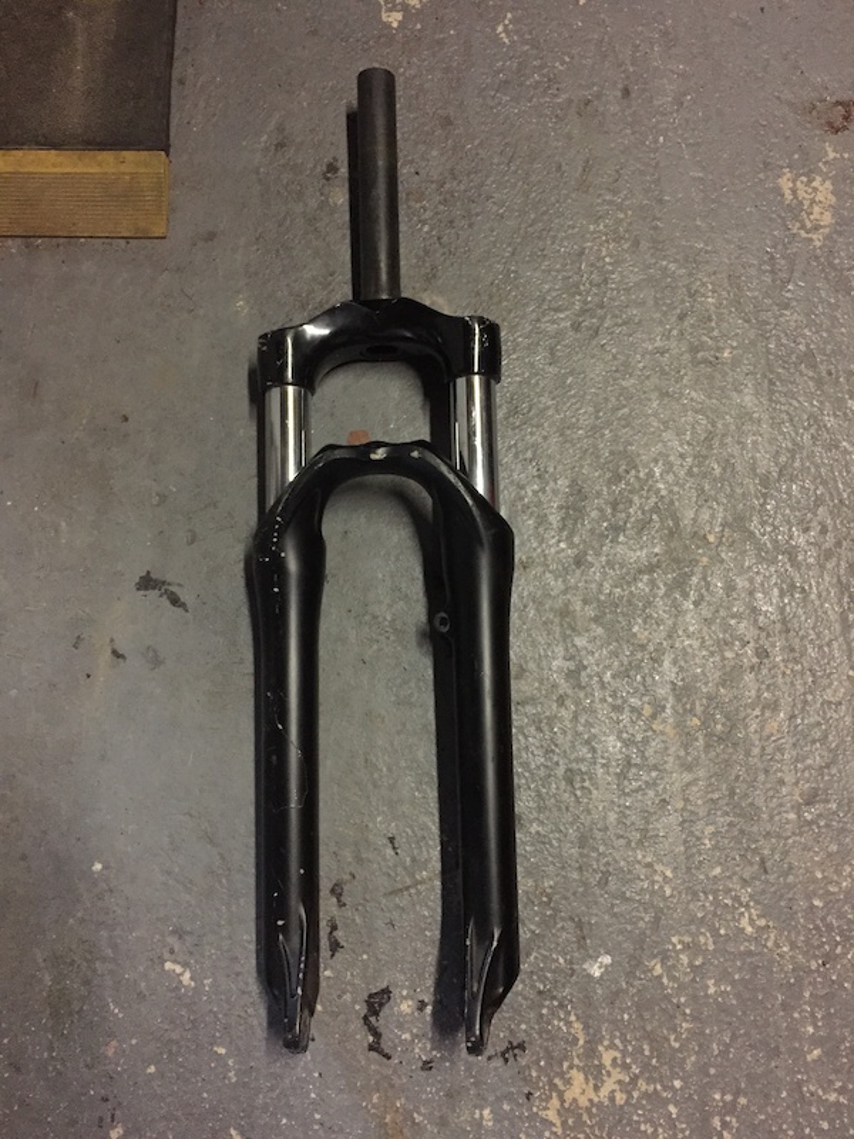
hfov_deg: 48.2
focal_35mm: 29
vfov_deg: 61.7
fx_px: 954
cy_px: 570
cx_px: 427
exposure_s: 1/15
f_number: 2.2
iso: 640
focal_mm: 4.15
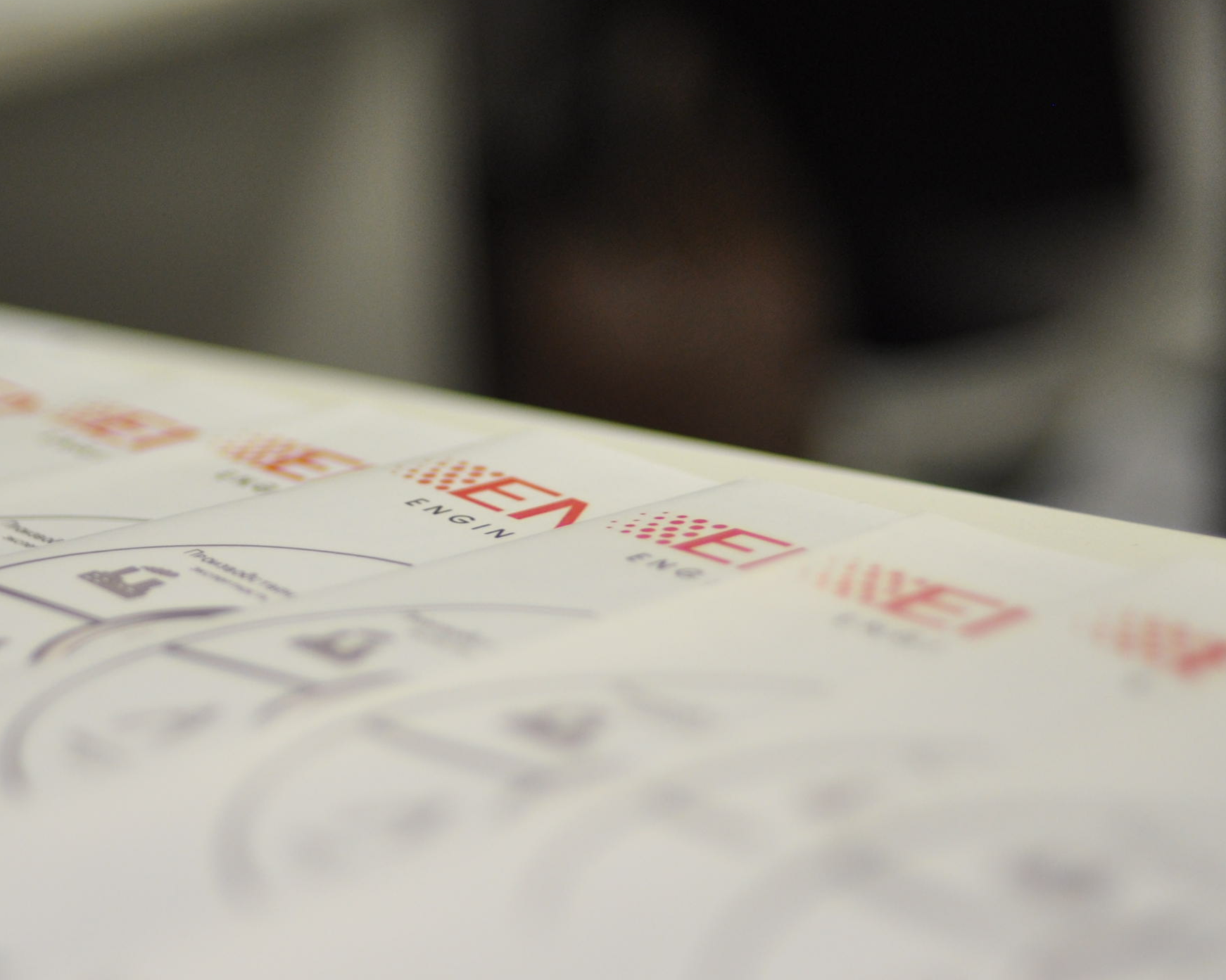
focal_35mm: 91
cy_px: 583
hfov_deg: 21.0
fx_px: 3296
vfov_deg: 16.9
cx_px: 398
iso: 640
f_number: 2.5
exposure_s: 1/320
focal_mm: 35
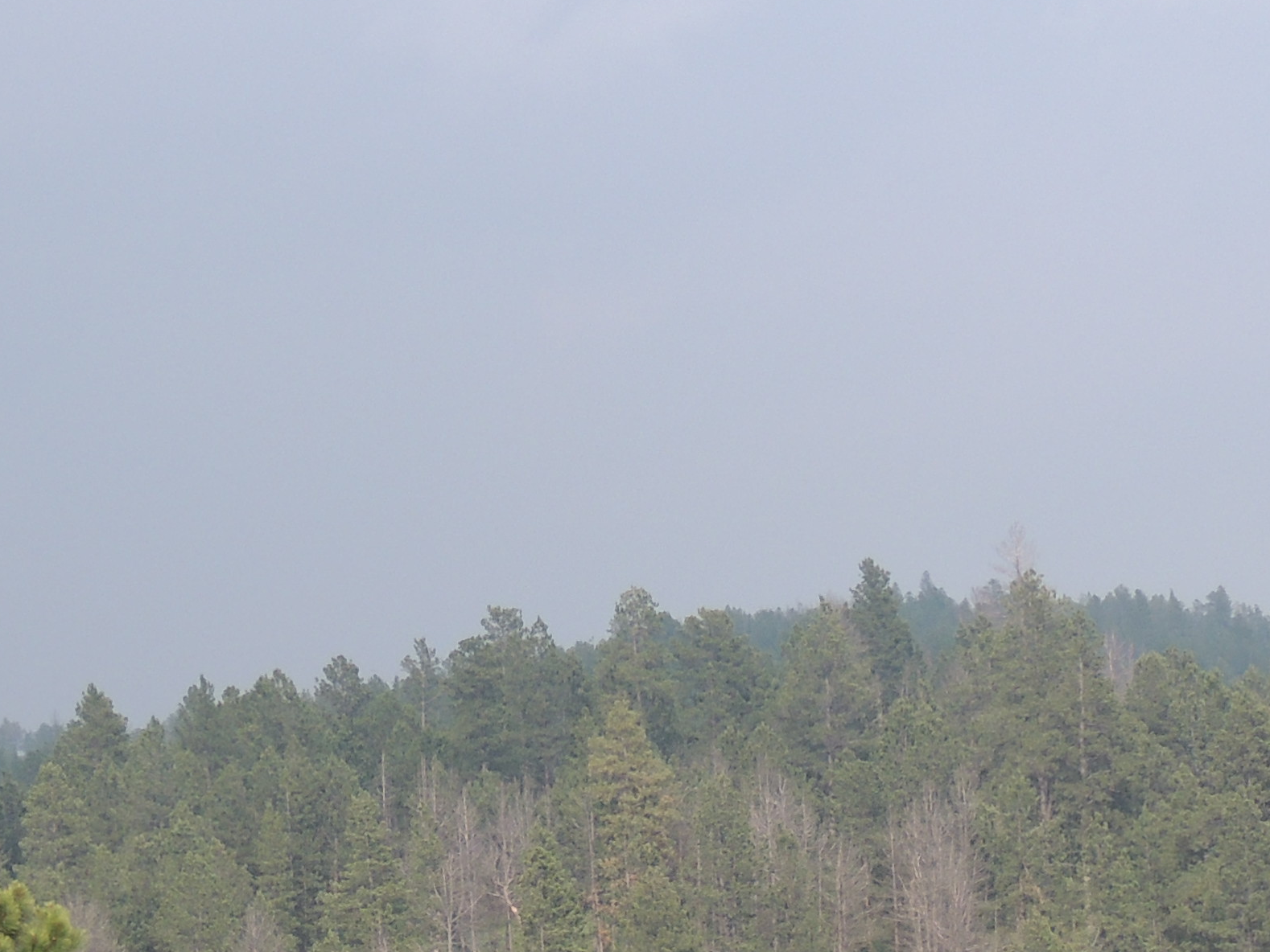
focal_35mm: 146
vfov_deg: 9.9
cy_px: 1384
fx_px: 5357
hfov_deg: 13.5
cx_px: 666
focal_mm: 8.9
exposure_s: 1/640
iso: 100
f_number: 3.6
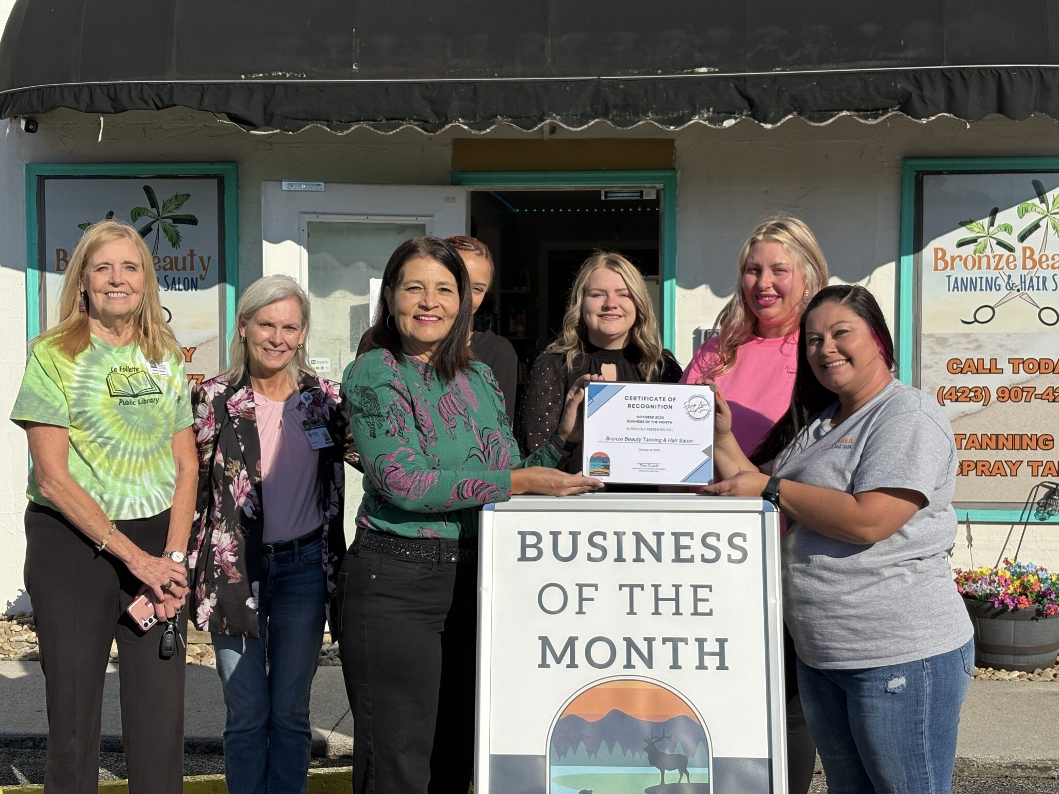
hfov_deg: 36.8
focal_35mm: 52
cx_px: 530
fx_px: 1591
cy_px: 397
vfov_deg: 28.0
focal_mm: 5.96
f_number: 1.6
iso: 32
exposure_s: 1/4630
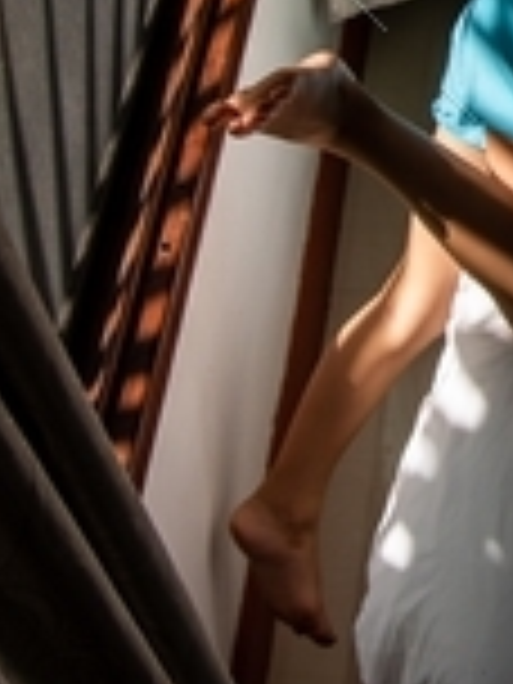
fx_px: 1838
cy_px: -47
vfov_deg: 20.2
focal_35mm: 93
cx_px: 752
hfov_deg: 14.8
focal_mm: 17.01
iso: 100
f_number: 2.8
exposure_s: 1/400
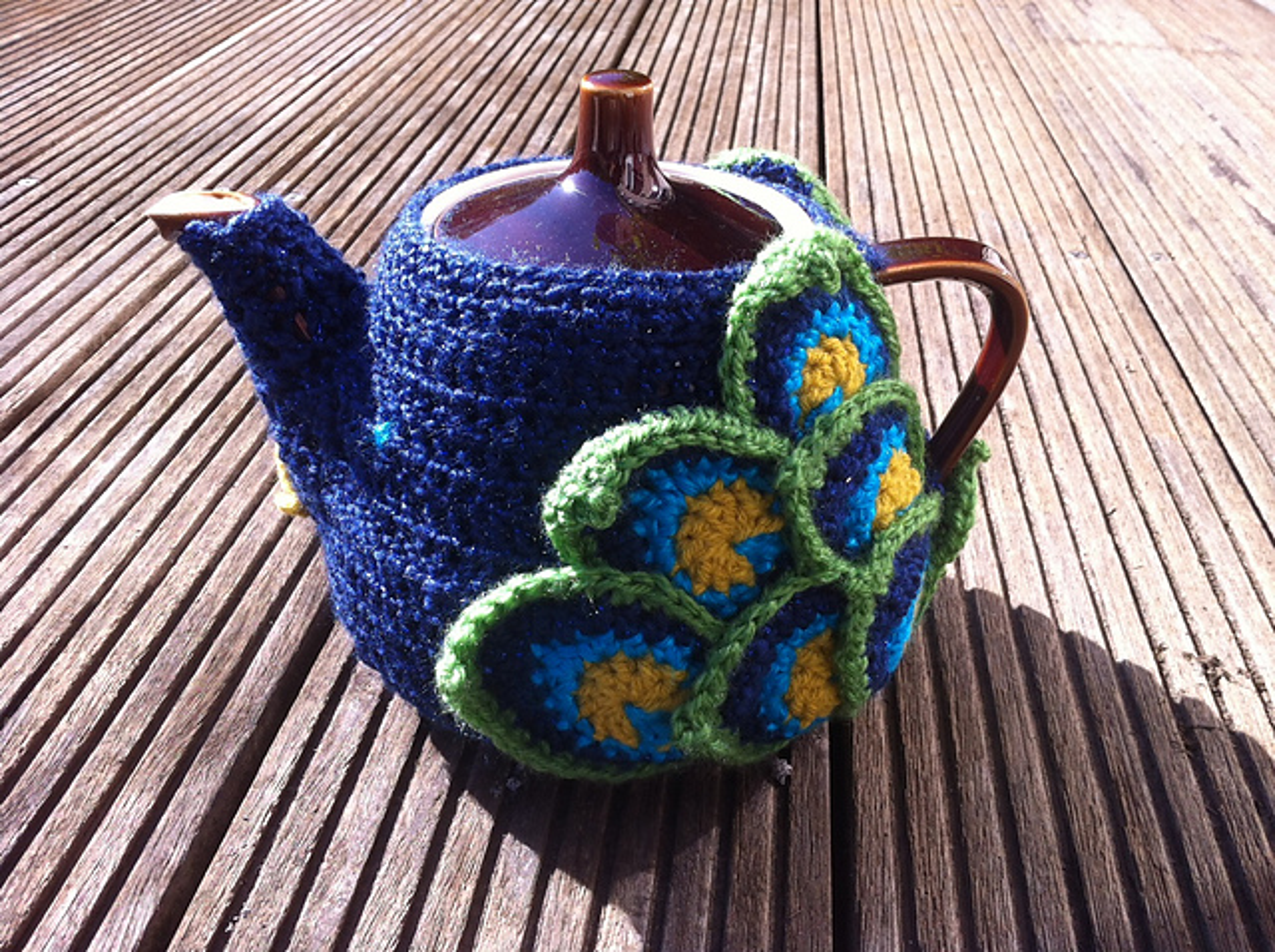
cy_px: 476
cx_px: 638
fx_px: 1287
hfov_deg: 52.7
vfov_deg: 40.6
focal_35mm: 35
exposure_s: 1/457
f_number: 2.8
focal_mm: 3.85
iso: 80
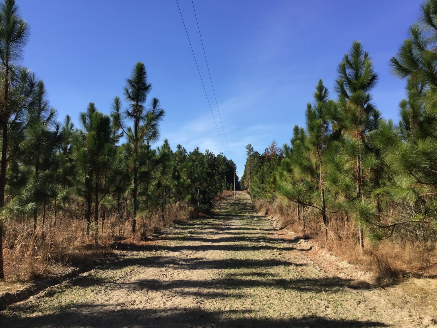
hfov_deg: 58.4
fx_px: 391
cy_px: 164
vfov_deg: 45.4
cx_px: 218
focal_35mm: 31
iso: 25
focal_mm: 3.3
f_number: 2.4
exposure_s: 1/876
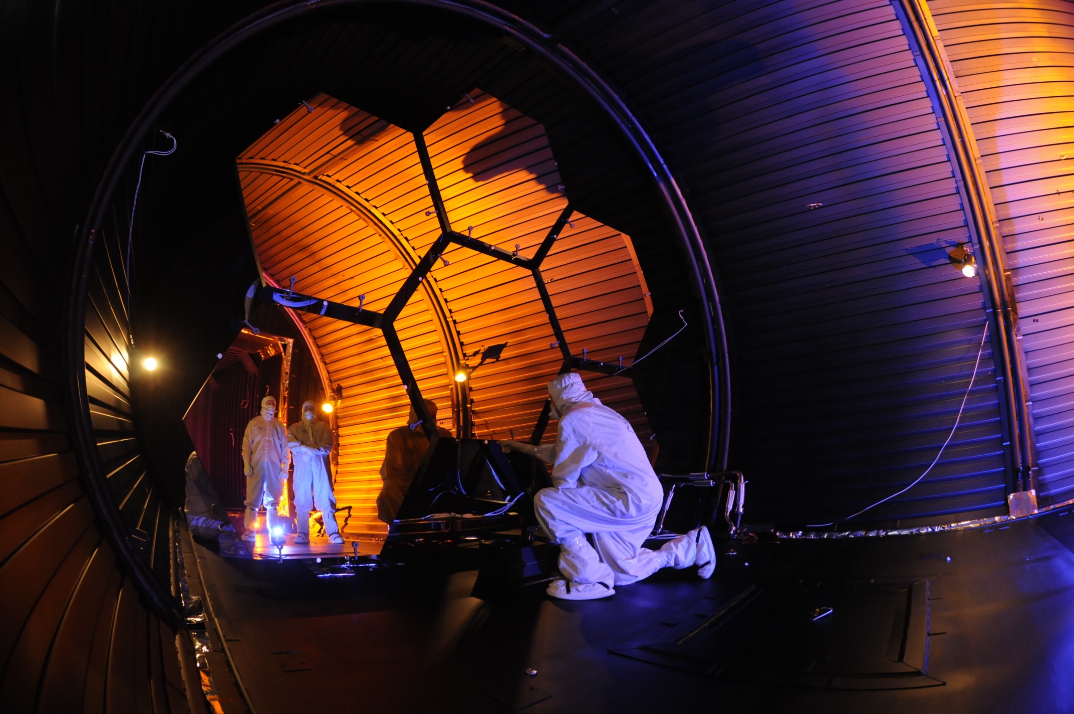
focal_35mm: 16
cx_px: 537
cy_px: 357
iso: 1250
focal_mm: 10.5
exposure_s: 1/160
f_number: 5
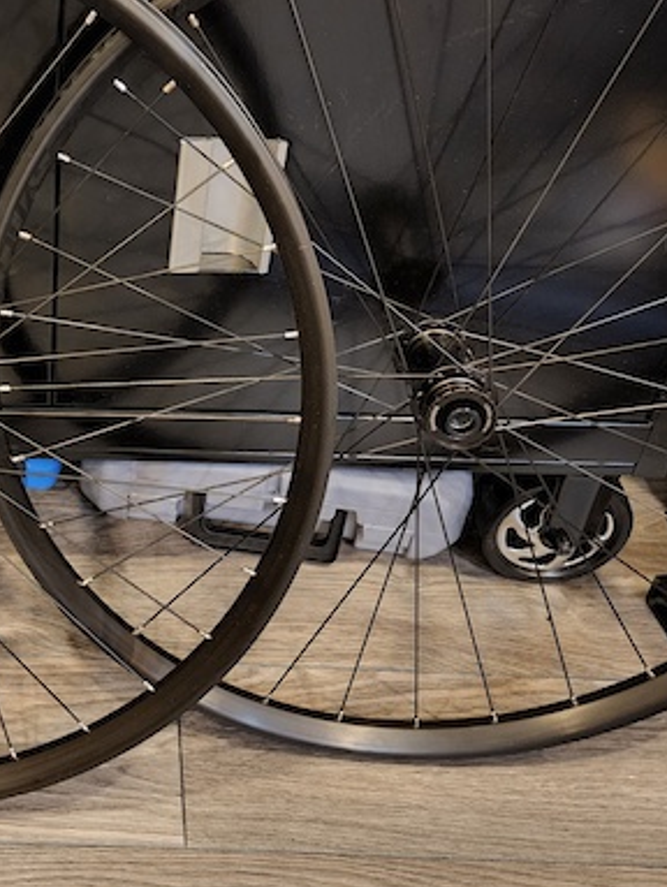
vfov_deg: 39.3
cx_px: 74
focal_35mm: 48
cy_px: 329
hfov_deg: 29.2
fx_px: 1231
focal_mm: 6.4
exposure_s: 1/30
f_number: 1.8
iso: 500
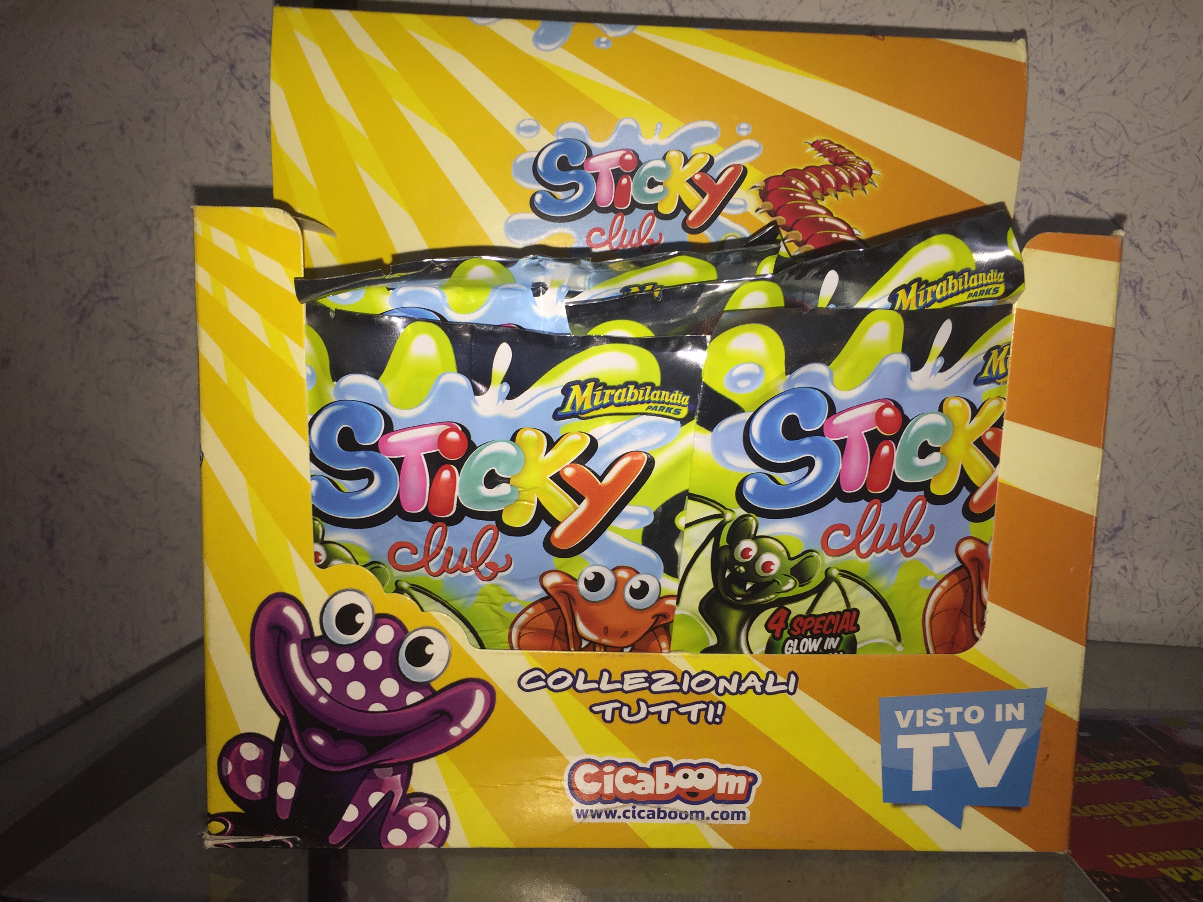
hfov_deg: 61.7
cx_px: 602
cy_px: 451
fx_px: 1008
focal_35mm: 29
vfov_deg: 48.2
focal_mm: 4.15
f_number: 2.2
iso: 32
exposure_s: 1/48
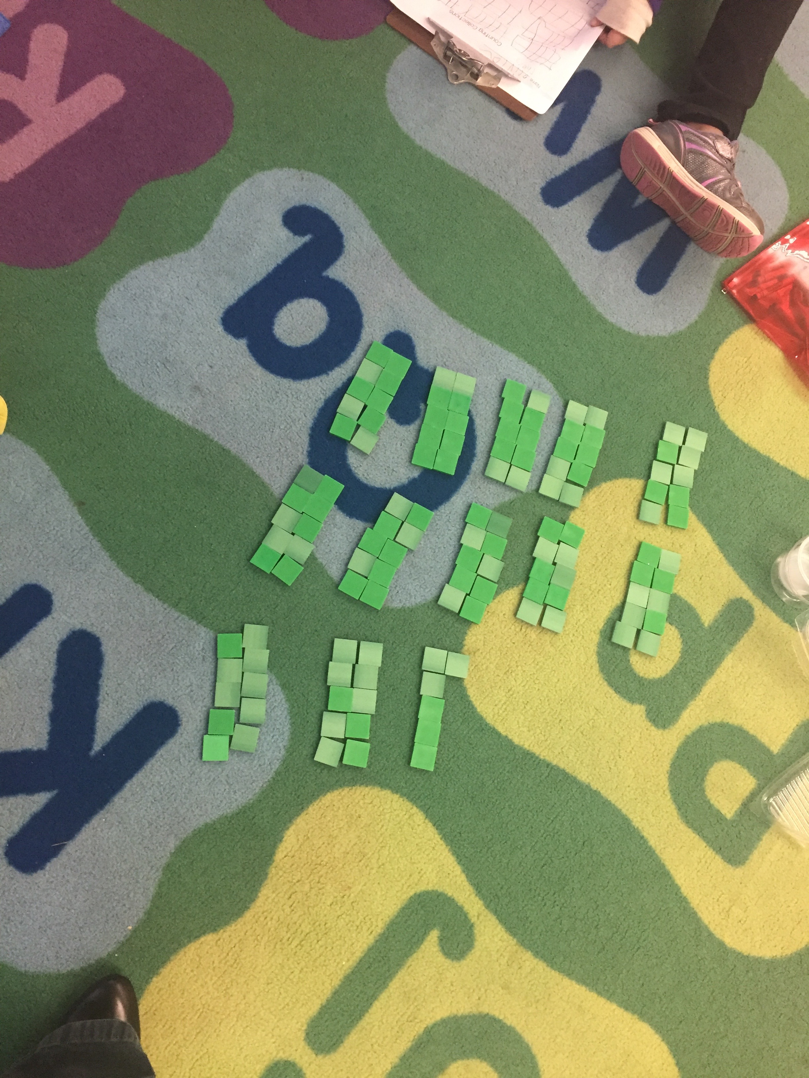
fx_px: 904
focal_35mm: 29
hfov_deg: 48.2
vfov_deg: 61.7
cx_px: 404
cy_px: 539
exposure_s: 1/30
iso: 160
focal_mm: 4.15
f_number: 2.2
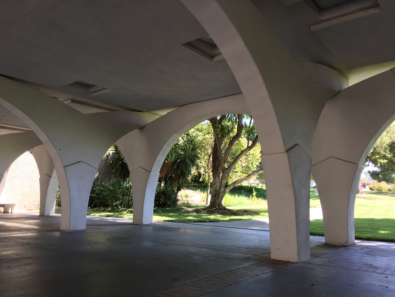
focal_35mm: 29
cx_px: 198
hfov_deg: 61.7
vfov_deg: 48.2
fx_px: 331
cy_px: 148
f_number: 2.2
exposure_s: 1/120
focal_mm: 4.15
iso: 40
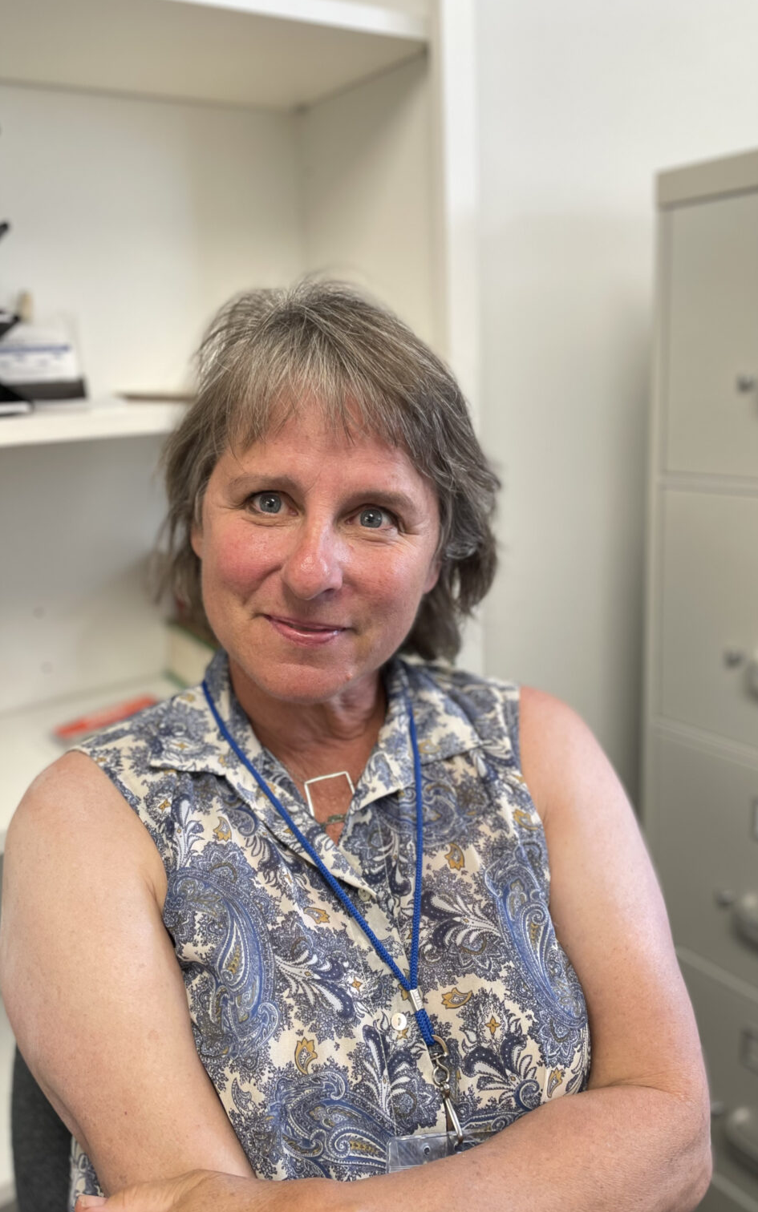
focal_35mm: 28
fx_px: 925
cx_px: 339
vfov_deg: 66.5
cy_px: 607
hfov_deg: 44.5
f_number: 1.6
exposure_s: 1/60
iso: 80
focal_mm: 4.2
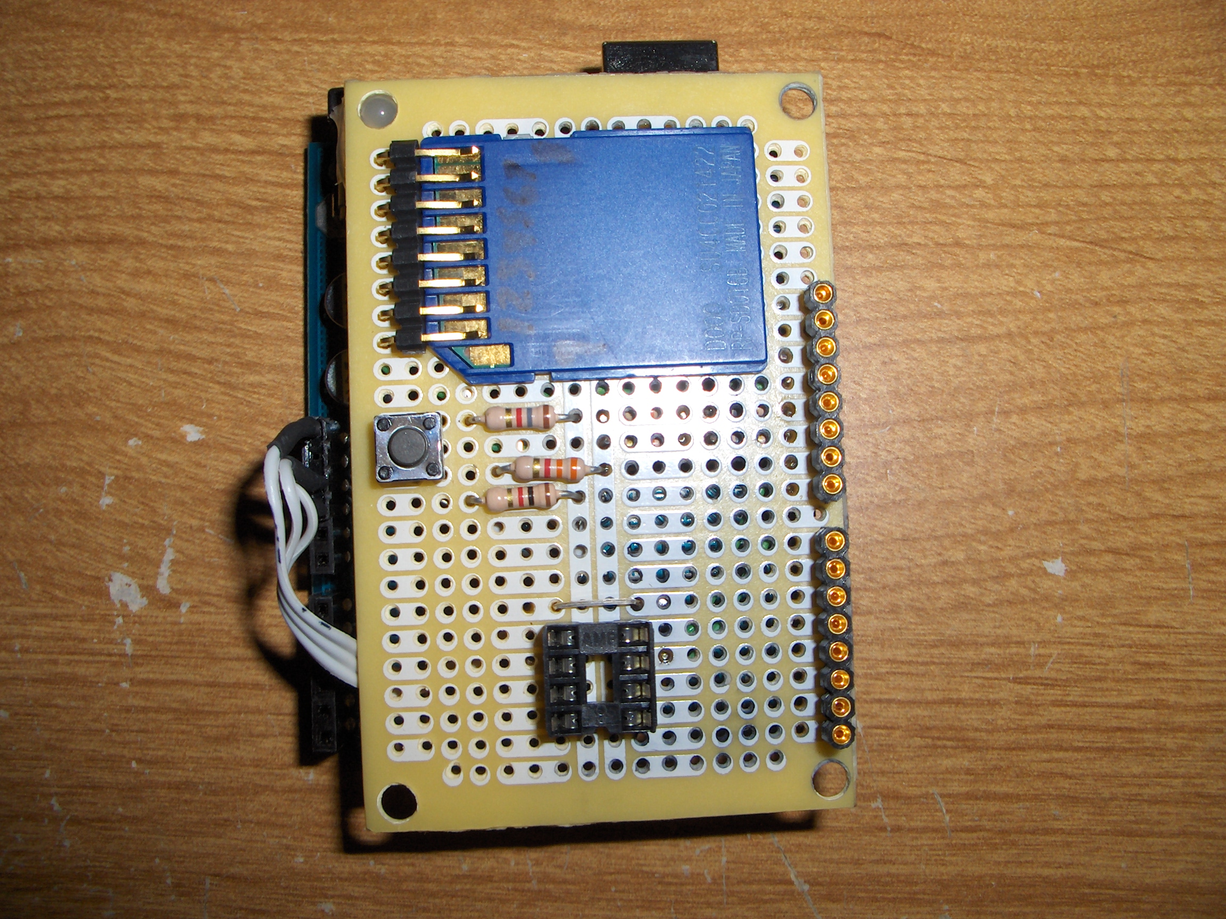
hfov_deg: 52.6
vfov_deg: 40.7
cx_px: 613
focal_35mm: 35
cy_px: 460
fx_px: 1240
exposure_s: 1/60
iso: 100
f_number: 4.3
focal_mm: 5.8
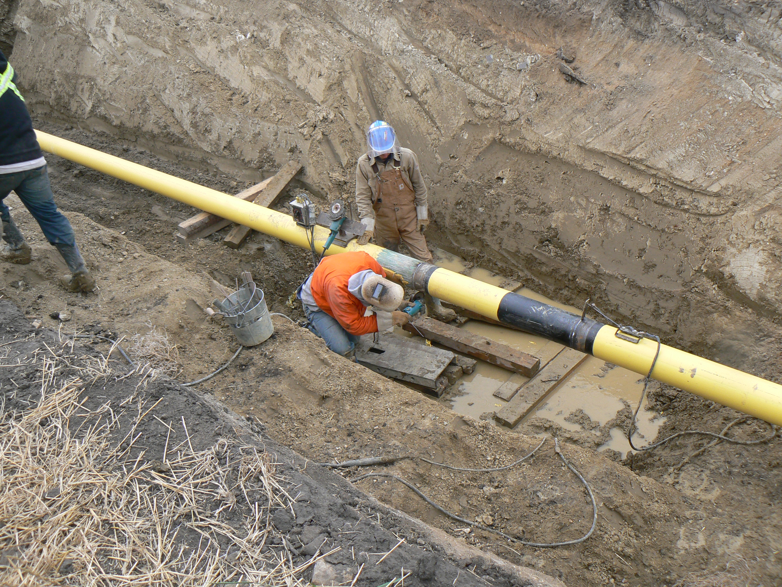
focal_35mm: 36
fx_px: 813
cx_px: 391
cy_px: 294
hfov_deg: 51.4
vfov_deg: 39.7
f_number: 4.5
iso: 80
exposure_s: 1/100
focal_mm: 6
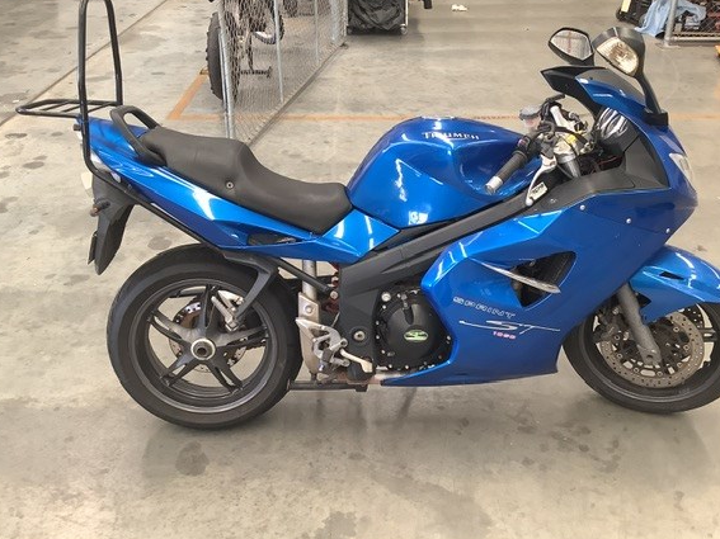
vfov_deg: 40.6
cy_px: 246
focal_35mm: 35
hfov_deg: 52.6
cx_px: 389
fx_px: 728
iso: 200
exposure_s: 1/60
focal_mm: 3.3
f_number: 2.4
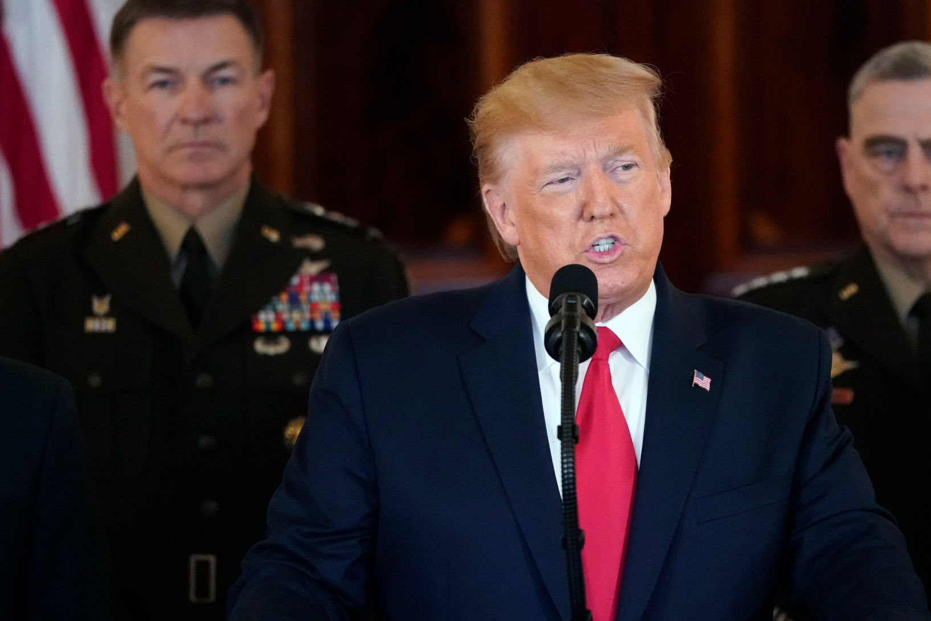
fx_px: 9051
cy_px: 345
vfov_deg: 3.9
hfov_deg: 5.9
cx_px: 569
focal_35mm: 350
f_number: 4
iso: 10000
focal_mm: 280
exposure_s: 1/200
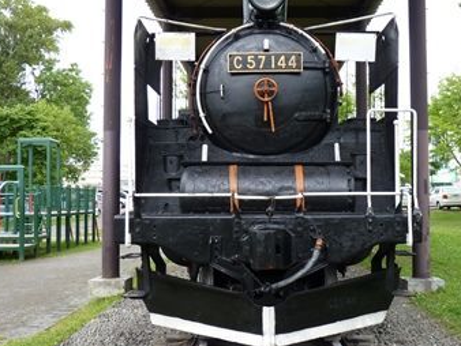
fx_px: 600
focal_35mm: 45
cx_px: 265
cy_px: 181
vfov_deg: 32.2
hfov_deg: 41.9
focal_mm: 6.1
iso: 80
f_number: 3
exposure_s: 1/125
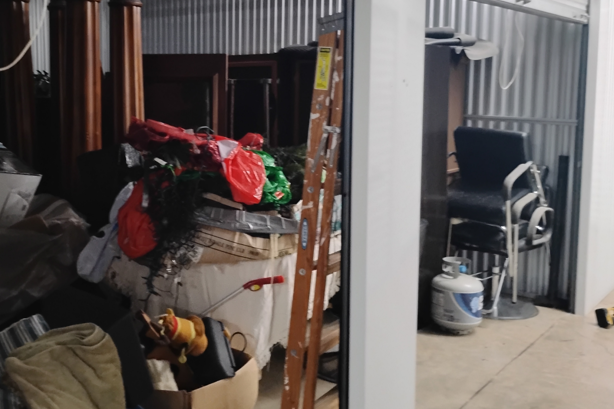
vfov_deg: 33.3
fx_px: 682
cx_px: 214
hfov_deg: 47.8
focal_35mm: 40
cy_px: 164
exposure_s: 1/30
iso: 1784
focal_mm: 4.26
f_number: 1.8
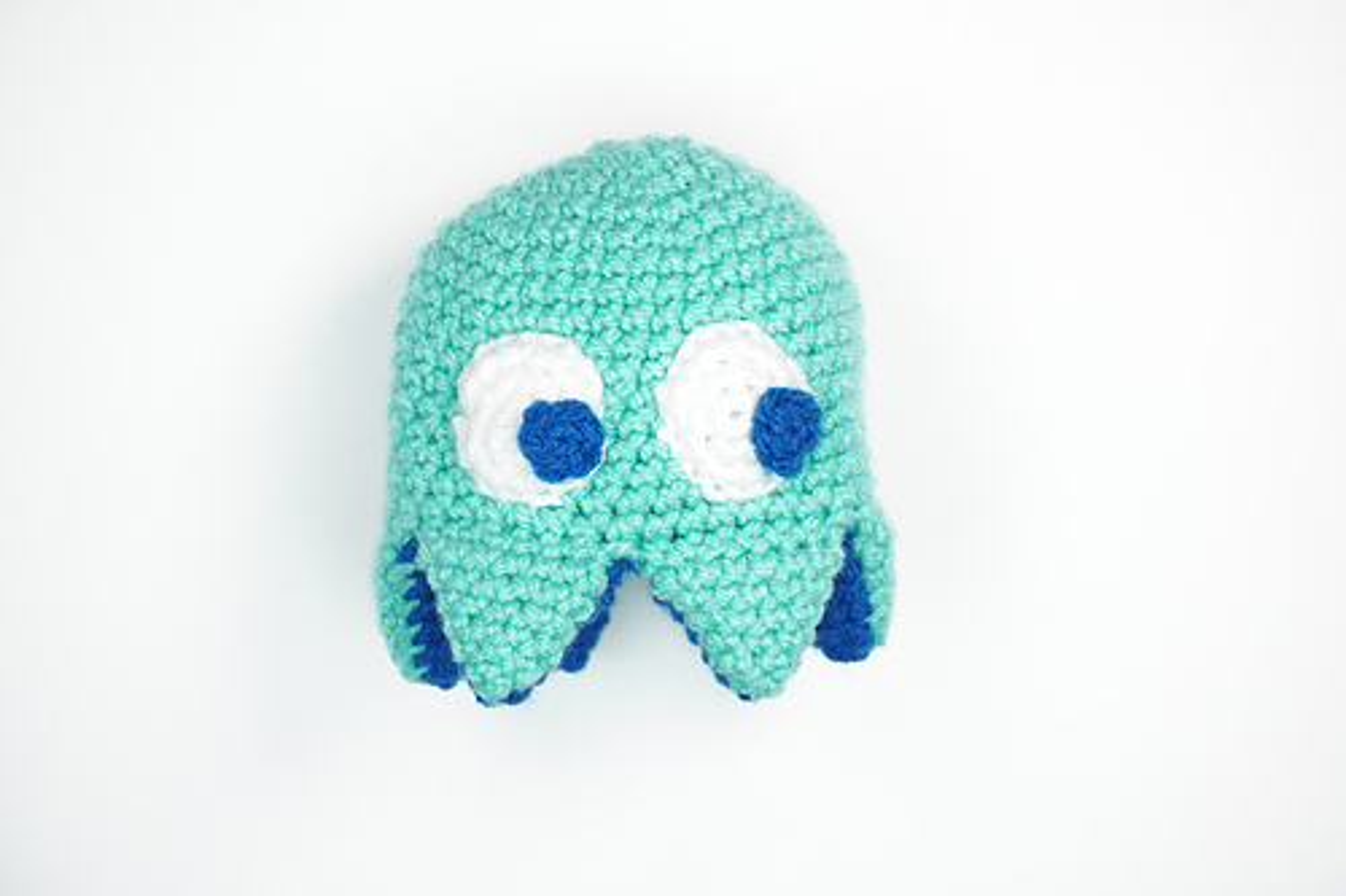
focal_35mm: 75
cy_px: 448
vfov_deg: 18.2
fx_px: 2803
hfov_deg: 27.0
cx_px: 673
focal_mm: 50
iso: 800
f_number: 5.6
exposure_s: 1/125
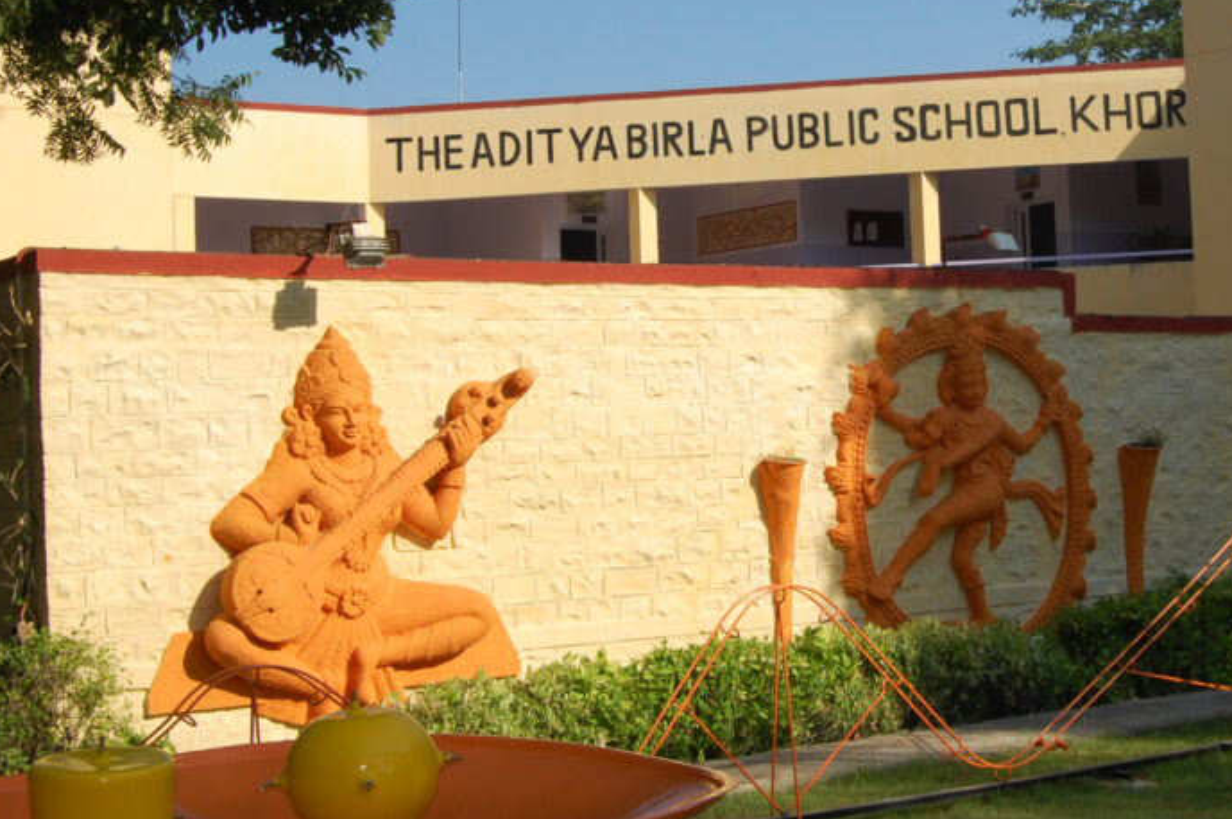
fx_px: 2290
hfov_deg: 29.9
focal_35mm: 67
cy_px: 315
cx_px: 840
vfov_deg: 20.2
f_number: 11
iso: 400
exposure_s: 1/500
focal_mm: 30
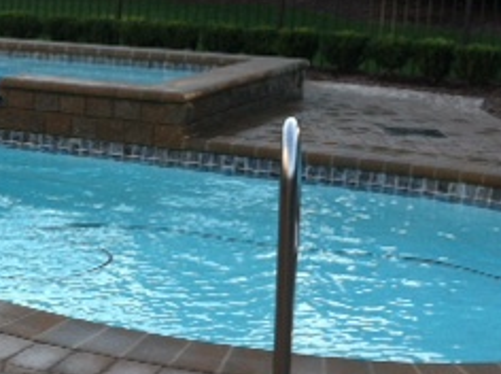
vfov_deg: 15.5
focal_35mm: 95
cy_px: 138
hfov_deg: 19.8
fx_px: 1372
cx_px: -42
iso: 80
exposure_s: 1/120
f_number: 2.8
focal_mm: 3.85
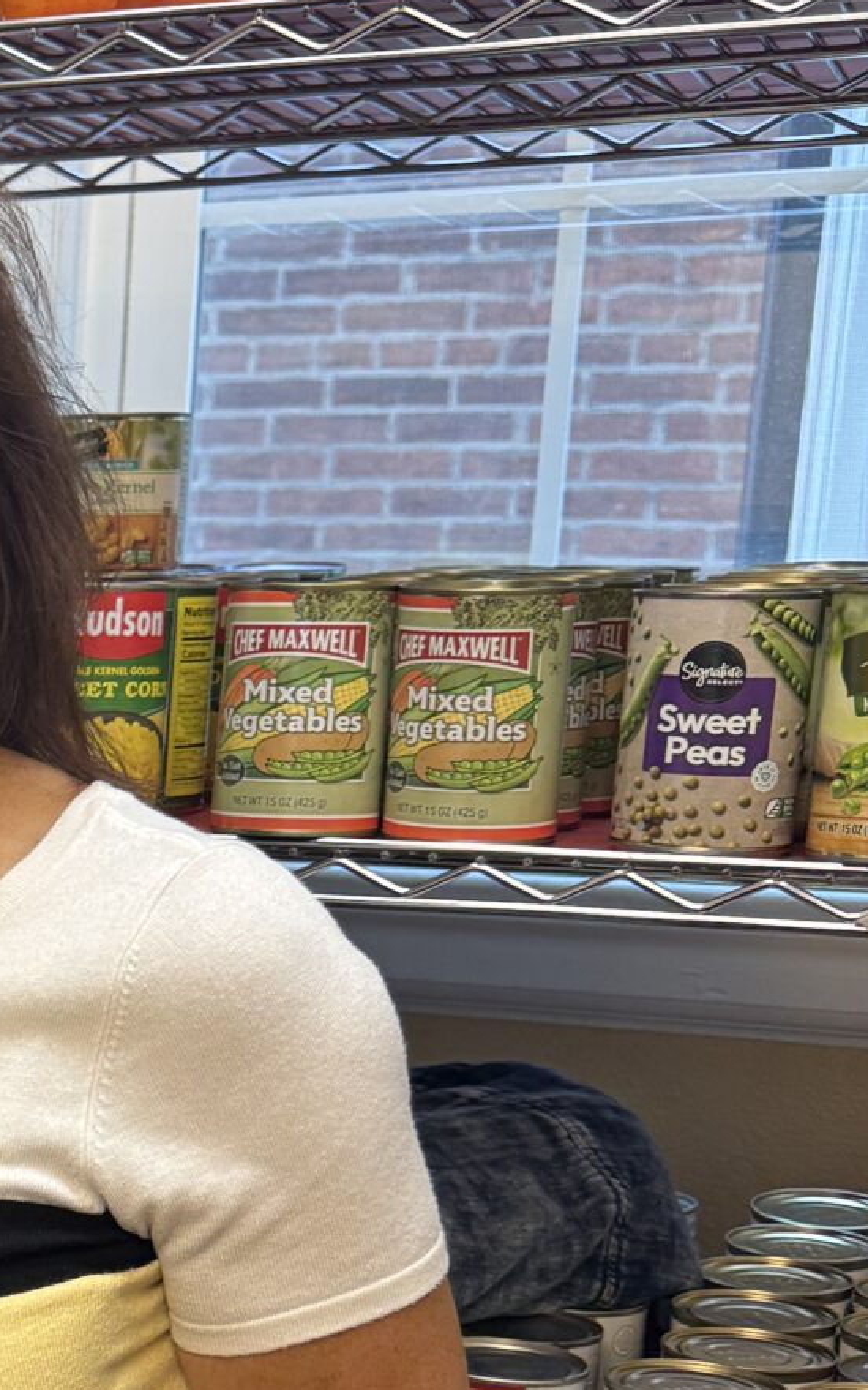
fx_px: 2801
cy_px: 1196
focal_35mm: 74
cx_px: -633
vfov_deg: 27.1
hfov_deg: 15.5
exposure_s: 1/60
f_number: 1.78
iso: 125
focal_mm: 6.76
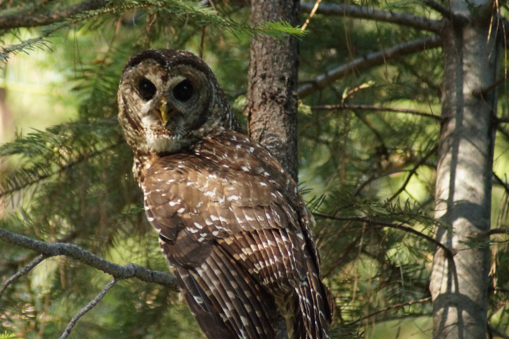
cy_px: 194
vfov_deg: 2.2
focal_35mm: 613
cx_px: 181
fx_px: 8662
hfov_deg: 3.4
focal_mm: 300
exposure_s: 1/250
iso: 3200
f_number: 5.6
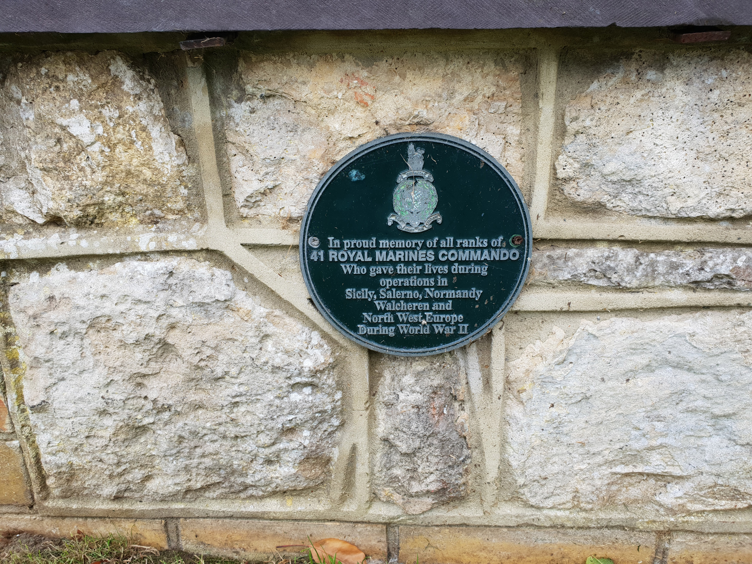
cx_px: 376
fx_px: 565
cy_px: 282
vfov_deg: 53.1
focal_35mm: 26
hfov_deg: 67.3
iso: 50
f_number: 2.4
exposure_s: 1/158
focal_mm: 4.3
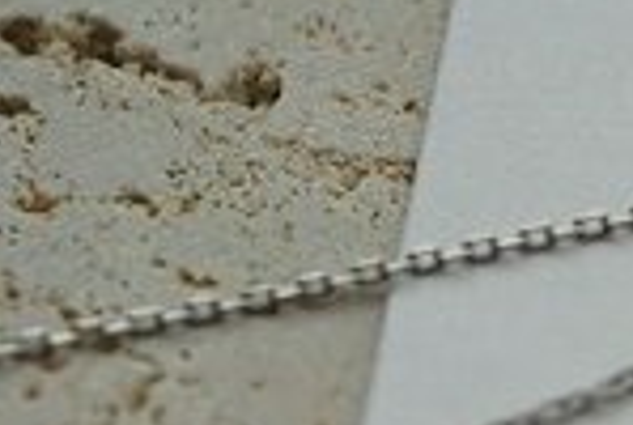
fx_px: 3770
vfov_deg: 6.4
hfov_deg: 8.9
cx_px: 1355
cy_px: 540
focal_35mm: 214
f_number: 4
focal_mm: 50
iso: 200
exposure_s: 1/160
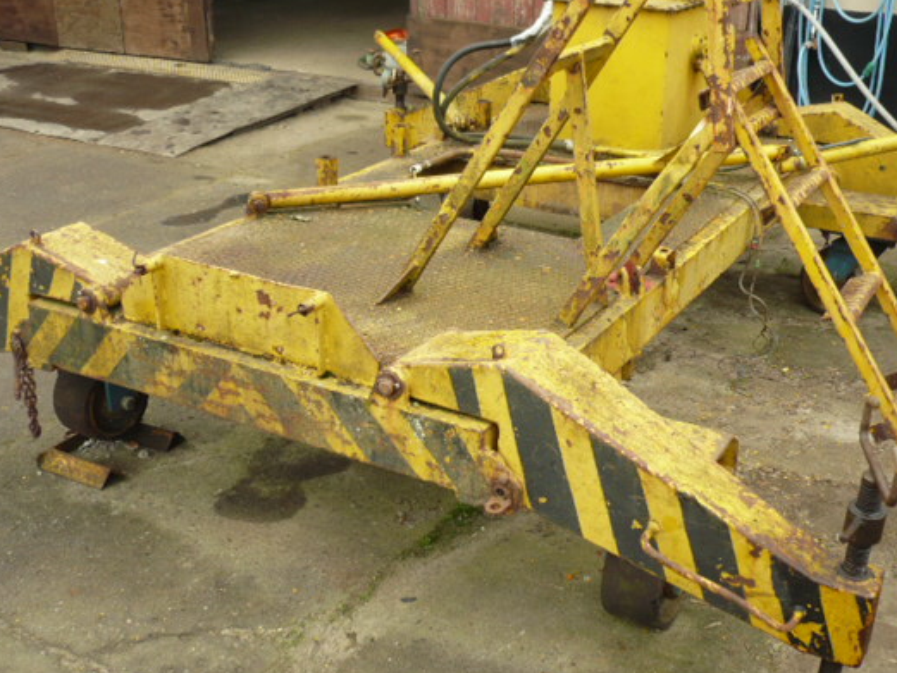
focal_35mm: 43
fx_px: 1115
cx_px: 511
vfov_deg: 33.6
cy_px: 310
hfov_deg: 43.7
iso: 100
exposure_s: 1/125
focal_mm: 5.8
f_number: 2.8
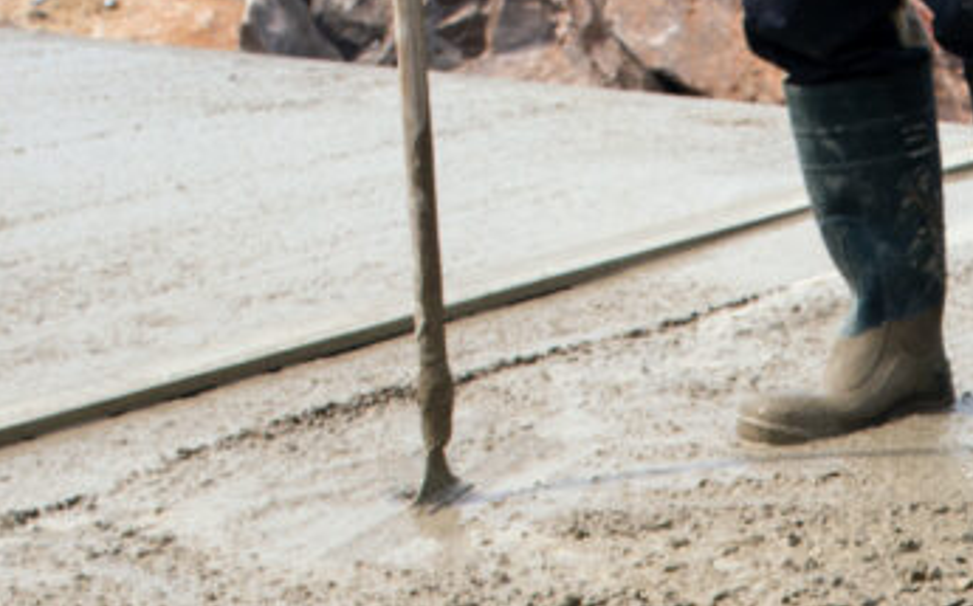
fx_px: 4213
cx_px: 1548
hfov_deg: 12.4
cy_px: 1428
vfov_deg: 7.7
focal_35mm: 159
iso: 125
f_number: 9
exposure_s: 1/320
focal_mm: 35
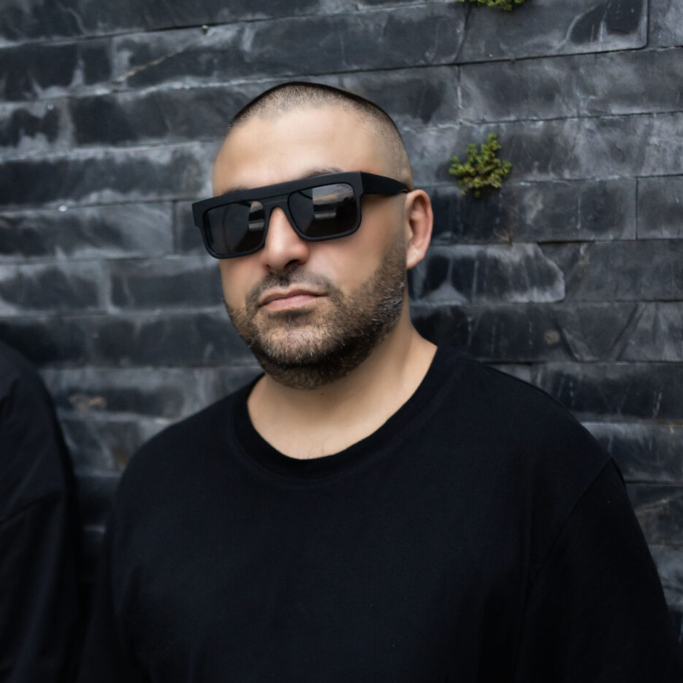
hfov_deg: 21.0
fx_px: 1808
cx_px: 104
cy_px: 719
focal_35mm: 81
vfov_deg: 20.5
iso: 2000
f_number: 1.4
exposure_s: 1/500
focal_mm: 35
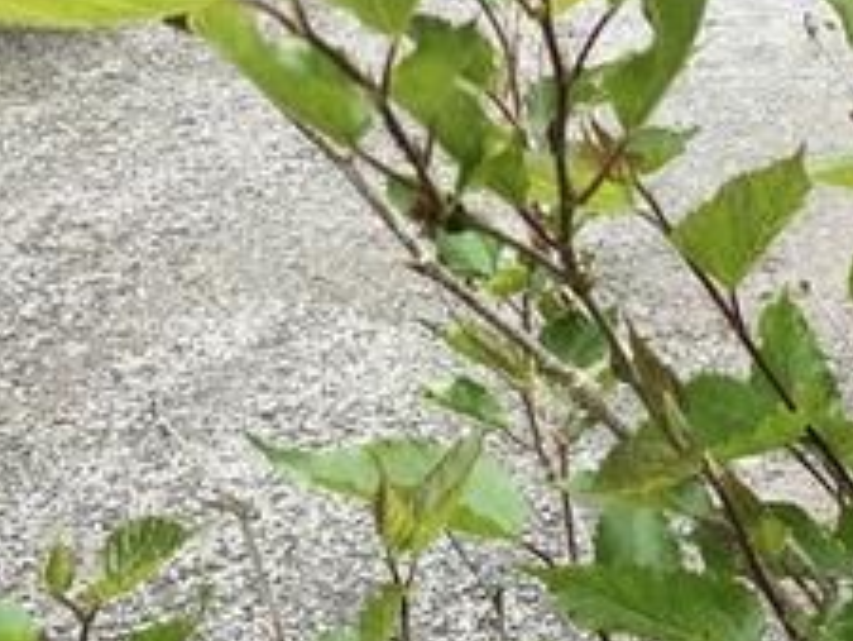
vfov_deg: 16.8
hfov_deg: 21.3
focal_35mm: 87
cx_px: 959
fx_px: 2145
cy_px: 575
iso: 20
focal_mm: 3.99
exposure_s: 1/516
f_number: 1.8
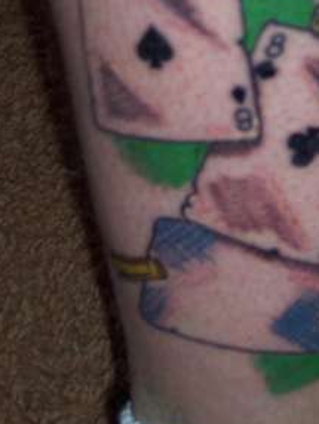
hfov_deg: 13.6
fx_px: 1337
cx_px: 224
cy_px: -36
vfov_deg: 17.5
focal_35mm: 109
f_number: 2.8
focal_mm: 8
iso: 100
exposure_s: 1/60
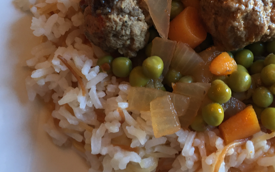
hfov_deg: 42.9
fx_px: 345
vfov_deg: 27.8
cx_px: 184
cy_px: 58
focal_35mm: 46
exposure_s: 1/30
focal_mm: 4.15
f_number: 2.2
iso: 100
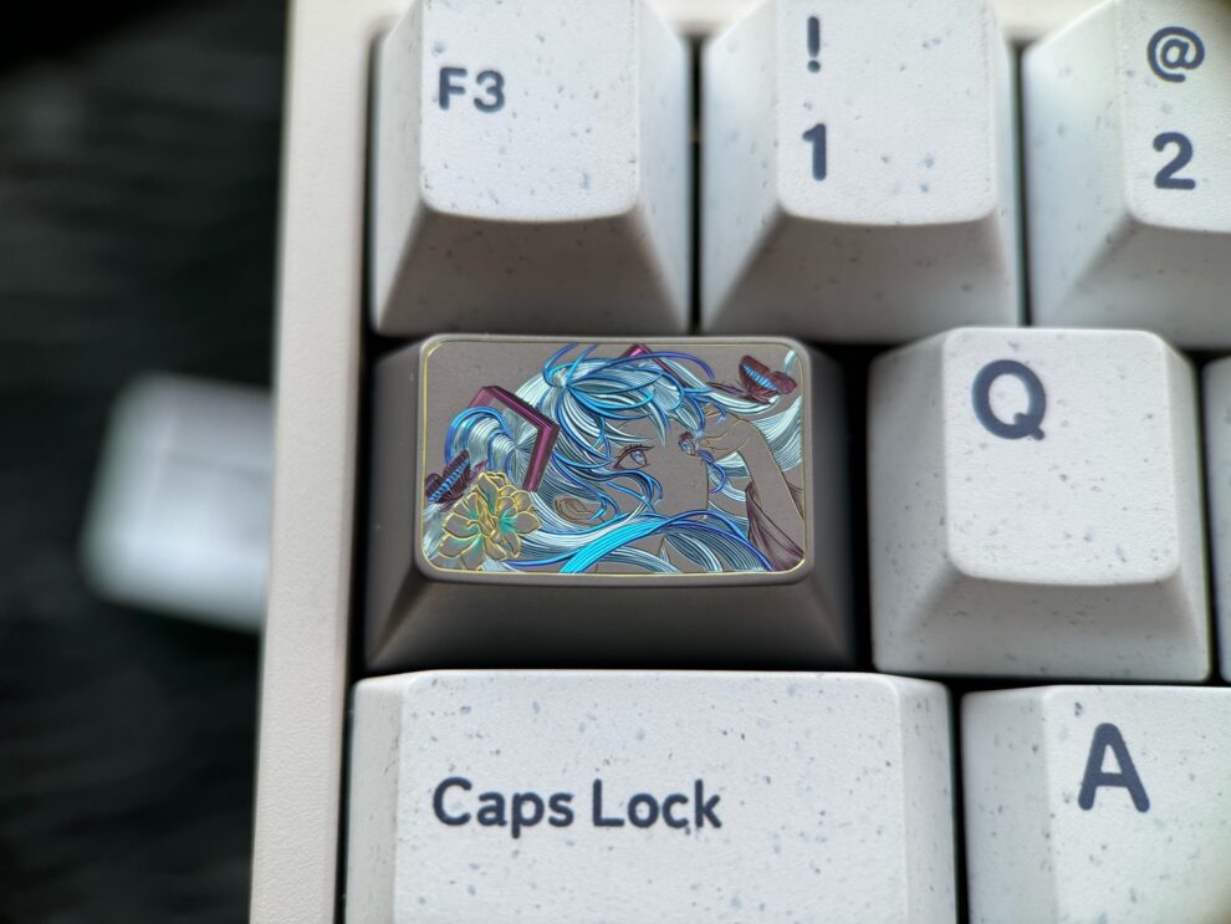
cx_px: 616
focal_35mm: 24
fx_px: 854
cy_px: 462
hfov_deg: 71.6
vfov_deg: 56.8
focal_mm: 6.86
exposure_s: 1/457
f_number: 1.78
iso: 80
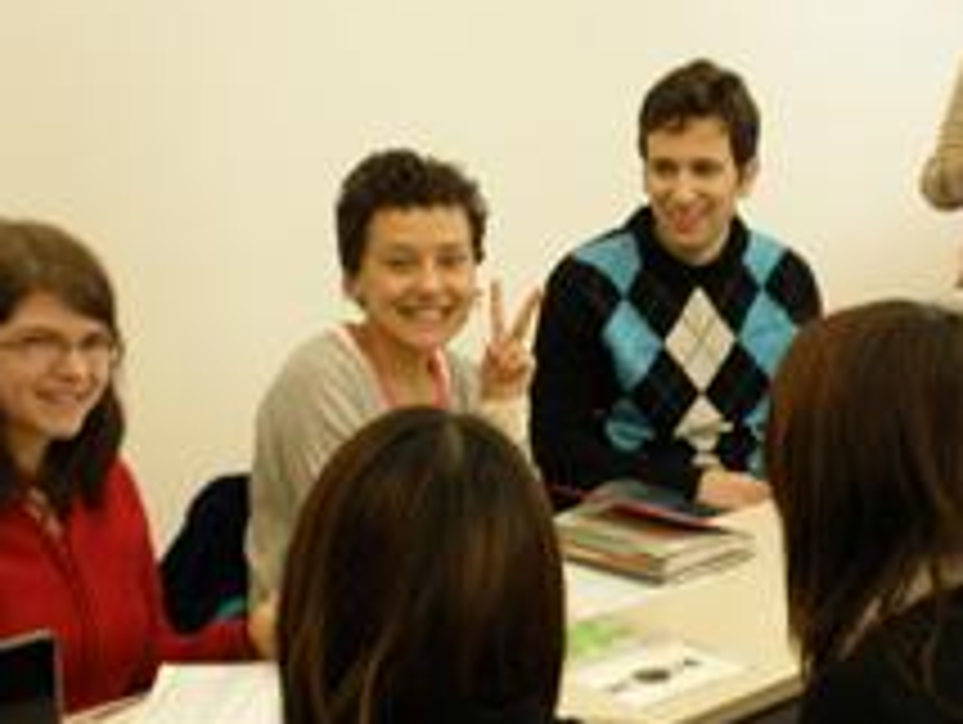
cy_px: 508
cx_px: 612
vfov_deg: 21.2
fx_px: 1922
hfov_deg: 28.0
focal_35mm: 69
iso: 80
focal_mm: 6.6
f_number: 3.5
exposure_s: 1/25
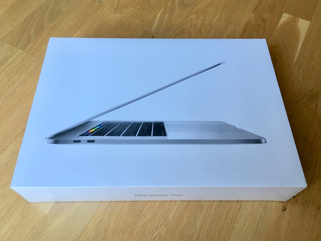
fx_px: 269
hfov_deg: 61.7
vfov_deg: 48.2
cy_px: 120
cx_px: 160
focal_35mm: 29
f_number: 2.2
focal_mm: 4.15
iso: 40
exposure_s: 1/17
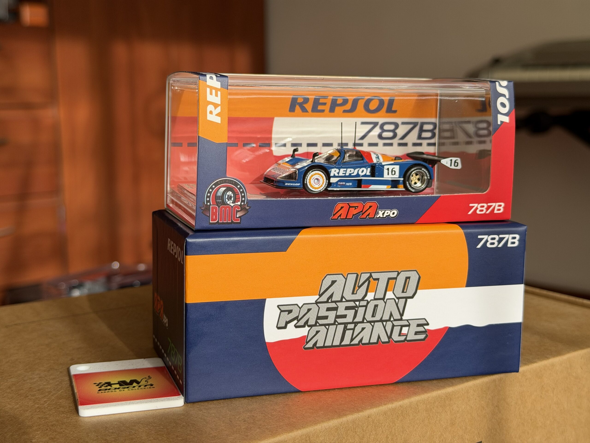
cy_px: 222
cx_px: 295
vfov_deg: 30.3
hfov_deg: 39.7
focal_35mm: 48
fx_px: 818
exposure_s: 1/149
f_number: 1.78
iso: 50
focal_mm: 6.76
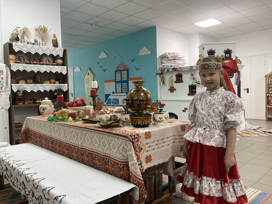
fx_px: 220
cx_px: 136
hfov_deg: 63.4
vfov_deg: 49.7
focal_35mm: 28
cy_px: 102
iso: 160
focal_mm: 3.99
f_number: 1.8
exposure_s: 1/50
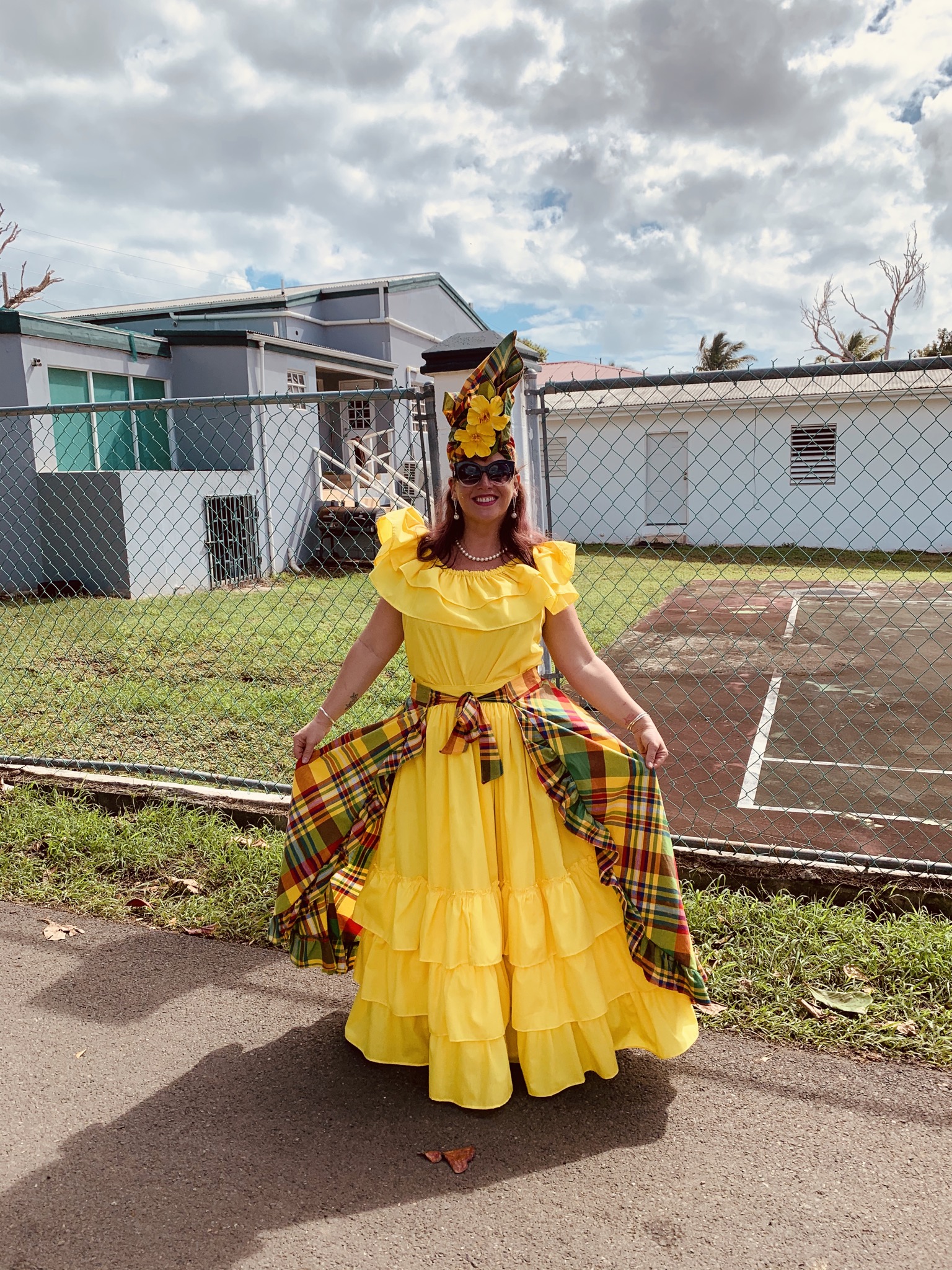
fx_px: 953
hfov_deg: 53.1
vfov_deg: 67.3
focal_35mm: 26
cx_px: 476
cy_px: 635
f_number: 1.8
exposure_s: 1/2611
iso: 25
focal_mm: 4.25
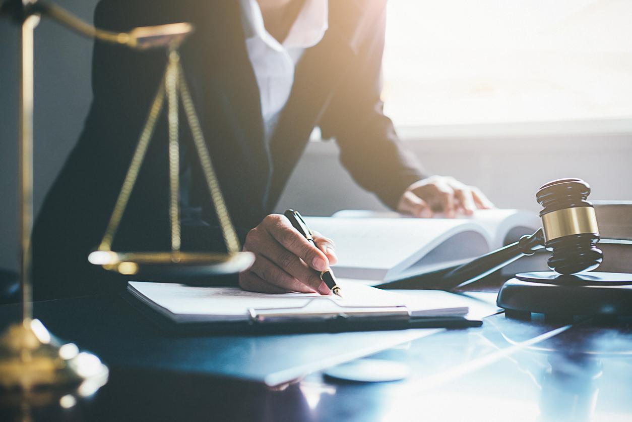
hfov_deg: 37.5
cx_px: 316
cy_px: 211
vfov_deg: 25.5
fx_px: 930
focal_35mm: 53
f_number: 2.8
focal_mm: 35
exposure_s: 1/80
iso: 320
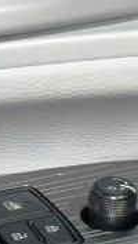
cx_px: -149
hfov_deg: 4.0
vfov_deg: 7.1
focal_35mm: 302
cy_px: 232
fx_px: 1958
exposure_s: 1/40
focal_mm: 6.86
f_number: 1.78
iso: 200
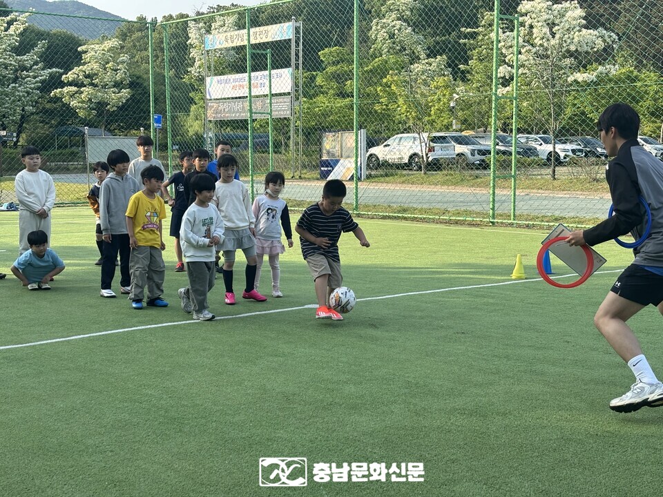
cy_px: 248
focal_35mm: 52
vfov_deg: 28.0
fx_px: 996
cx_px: 332
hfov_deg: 36.8
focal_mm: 5.96
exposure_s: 1/742
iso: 32
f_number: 1.6
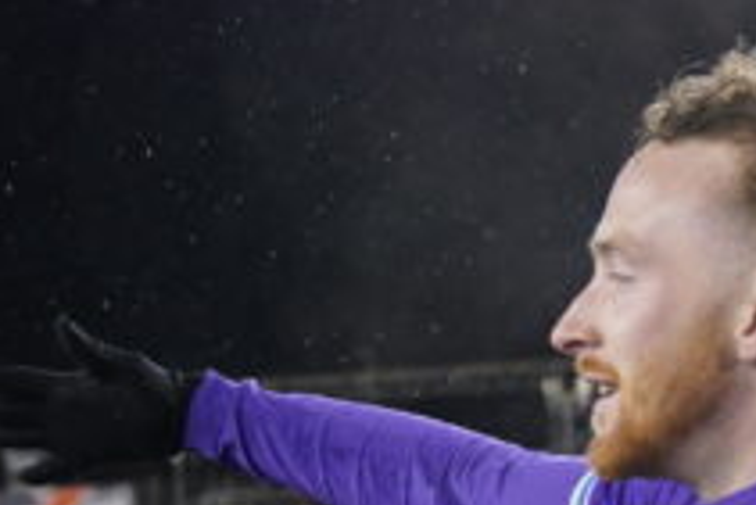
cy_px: 747
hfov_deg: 13.1
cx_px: -193
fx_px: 3194
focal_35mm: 152
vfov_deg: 8.8
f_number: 4
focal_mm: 44
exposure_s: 1/800
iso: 3200
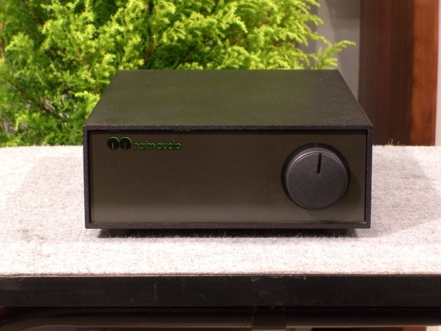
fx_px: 1452
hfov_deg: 17.3
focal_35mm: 114
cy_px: 166
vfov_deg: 13.0
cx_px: 220
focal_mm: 23.7
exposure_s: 1/5
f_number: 5.1
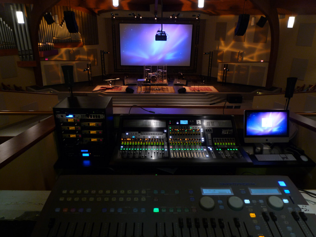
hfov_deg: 69.4
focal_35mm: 25
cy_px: 118
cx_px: 158
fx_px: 228
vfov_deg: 54.9
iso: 100
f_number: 2.8
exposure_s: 1/8
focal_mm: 4.4
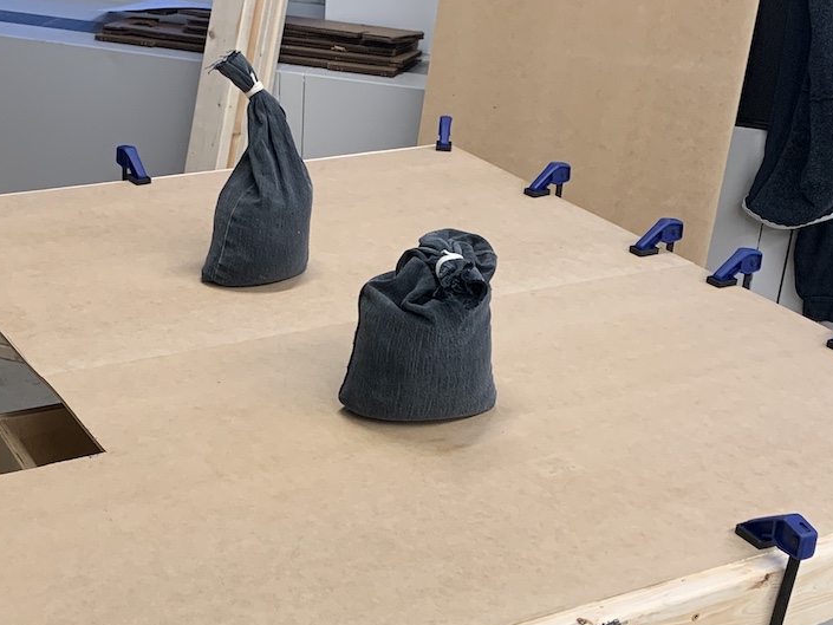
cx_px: 273
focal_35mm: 59
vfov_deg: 24.5
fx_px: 1420
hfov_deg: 32.4
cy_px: 473
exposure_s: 1/69
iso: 100
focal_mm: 4.25
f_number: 1.8
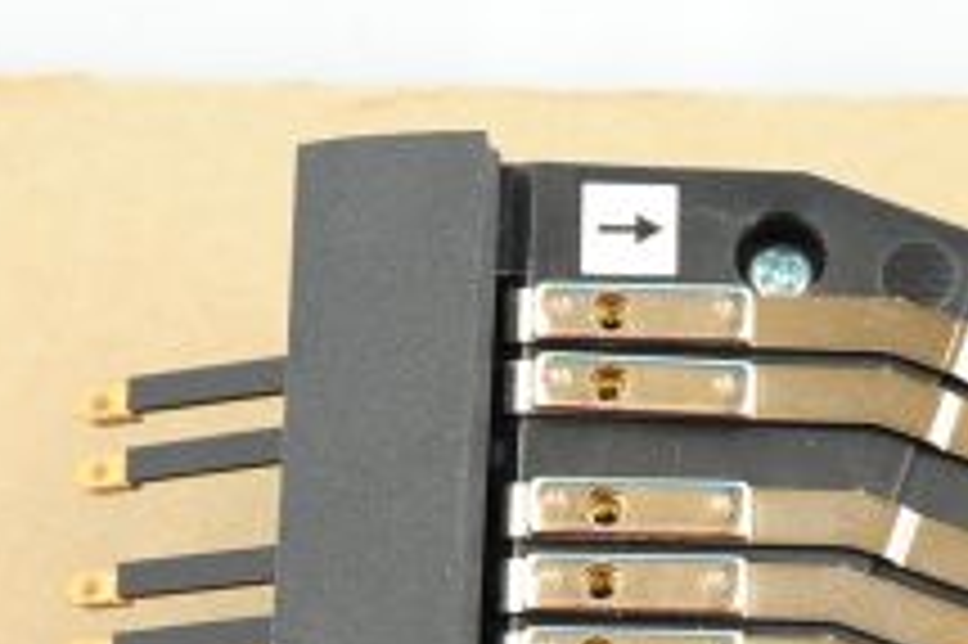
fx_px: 4648
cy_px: 804
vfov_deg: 7.8
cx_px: 882
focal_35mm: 173
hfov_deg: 11.8
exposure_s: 1/100
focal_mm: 62
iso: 800
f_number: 8
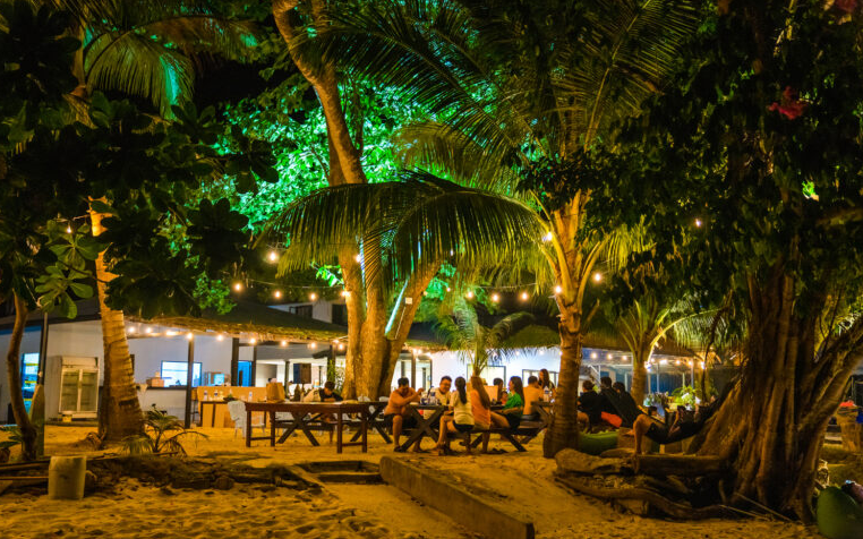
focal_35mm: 38
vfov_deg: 33.6
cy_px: 279
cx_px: 429
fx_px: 894
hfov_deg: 51.5
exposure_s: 1/100
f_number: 2.8
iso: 1600
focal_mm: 37
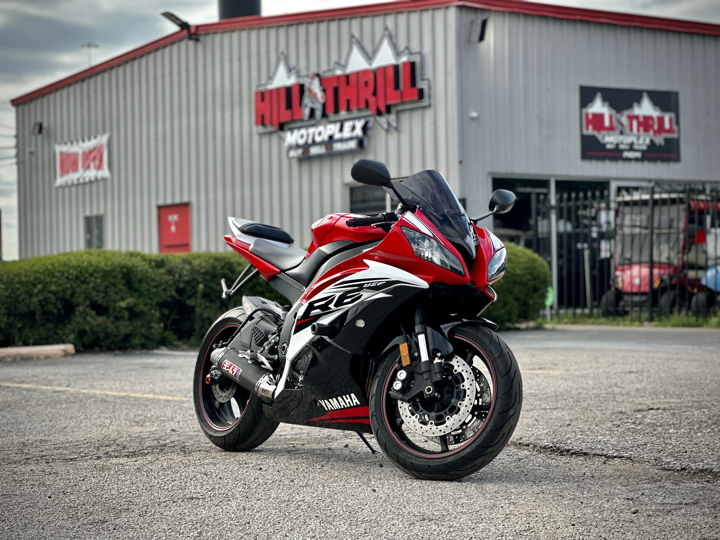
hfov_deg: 25.3
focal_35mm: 77
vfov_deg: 19.1
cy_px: 270
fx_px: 1602
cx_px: 360
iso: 25
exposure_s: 1/305
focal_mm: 9
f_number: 2.8
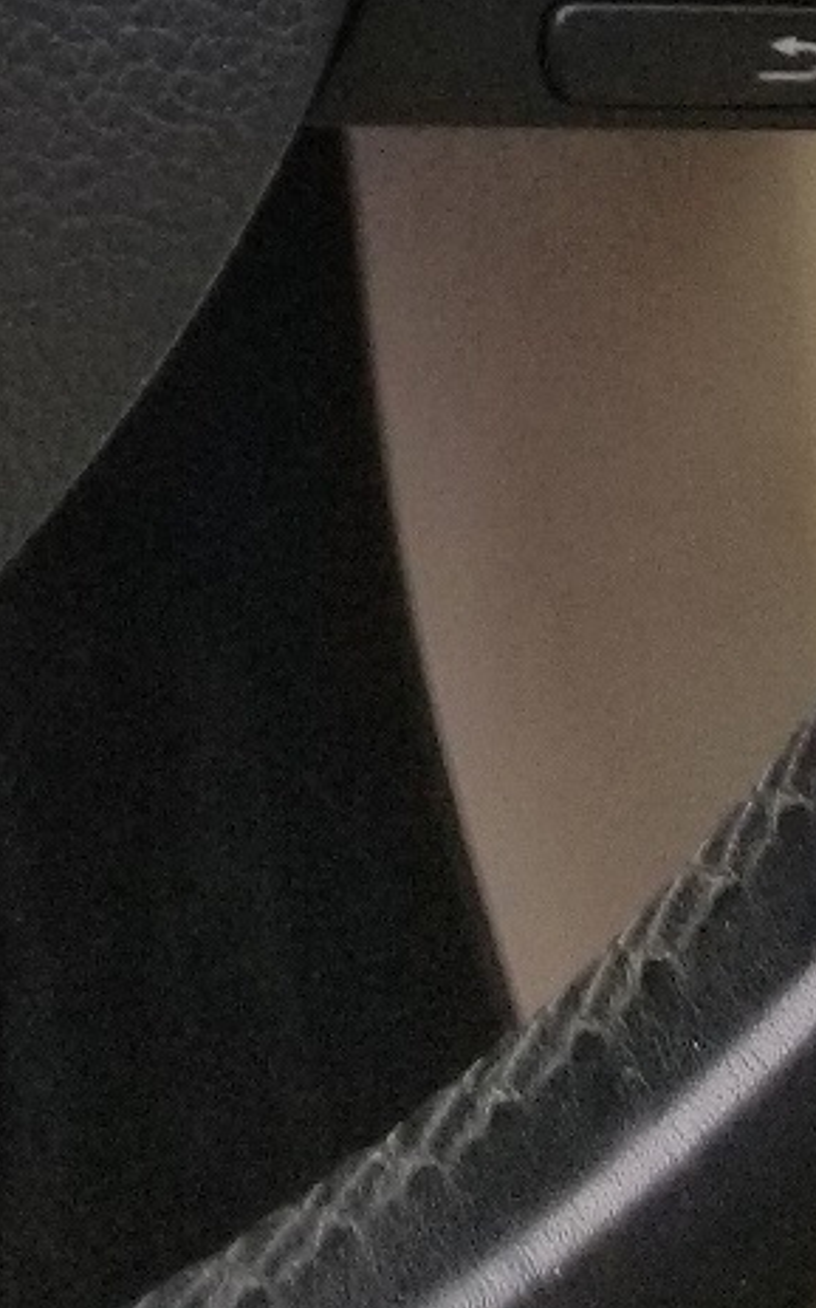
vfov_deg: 15.6
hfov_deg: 9.9
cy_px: -831
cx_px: -966
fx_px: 4274
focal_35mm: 120
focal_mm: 4.25
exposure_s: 1/315
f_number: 1.7
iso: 50
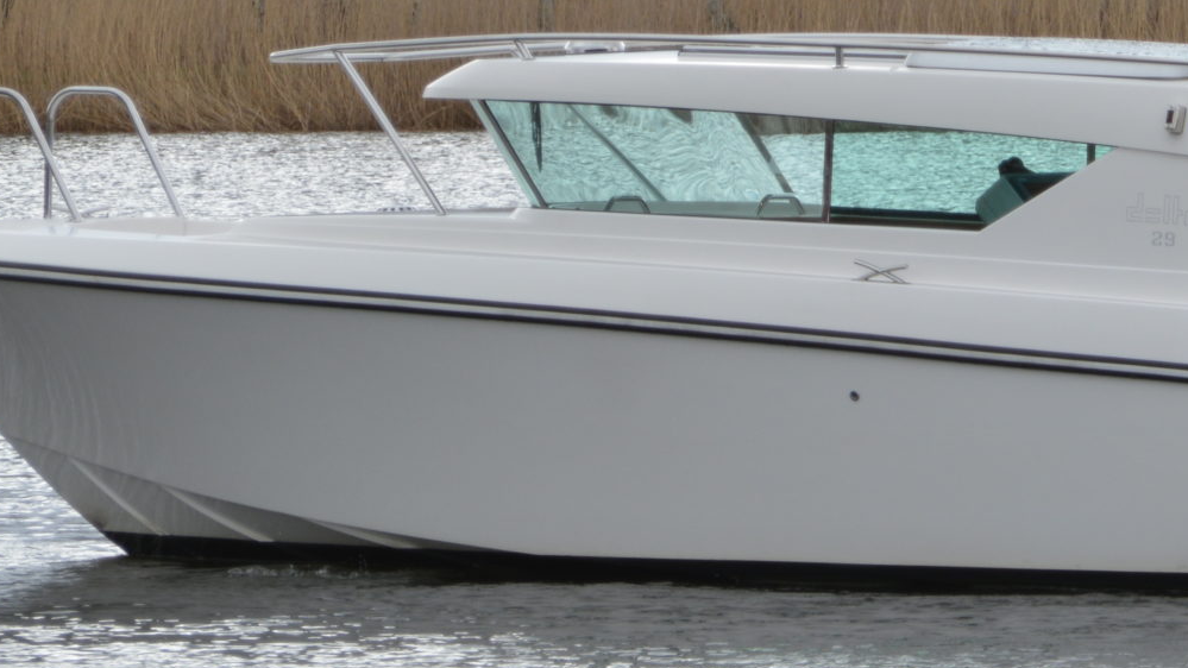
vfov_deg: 2.4
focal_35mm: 503
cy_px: 110
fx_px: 15856
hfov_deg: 4.3
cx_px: 1012
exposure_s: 1/500
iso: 250
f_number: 5.6
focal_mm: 125
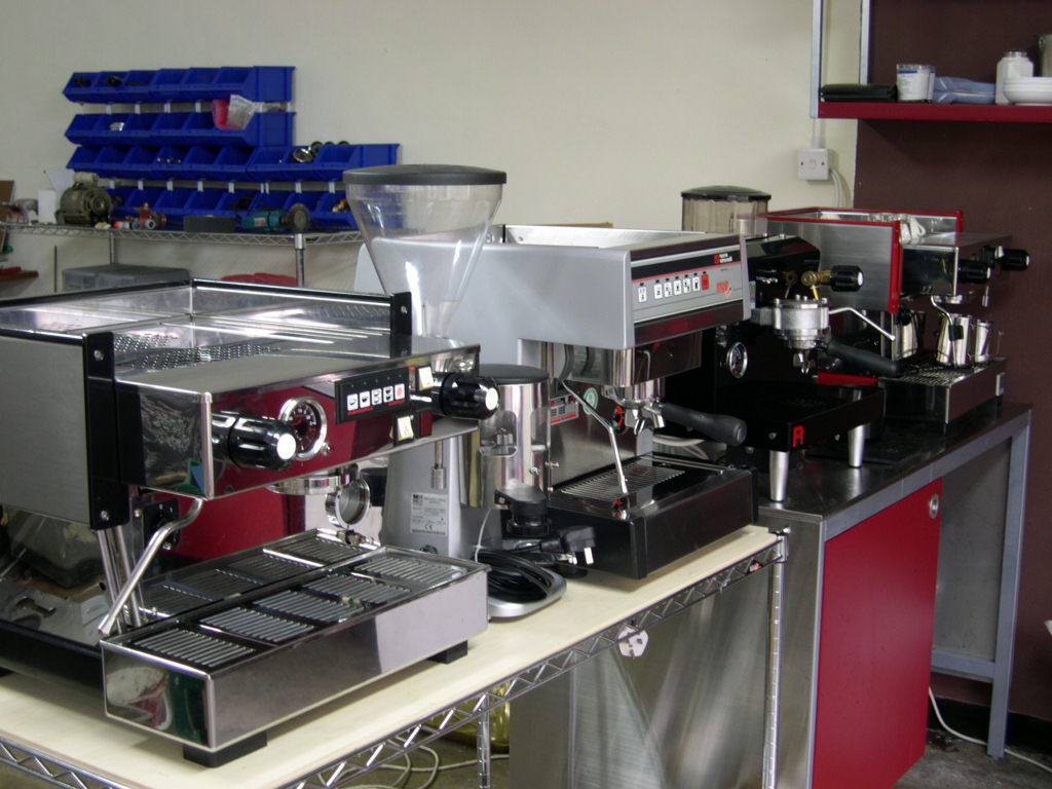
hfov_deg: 40.4
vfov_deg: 30.9
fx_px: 1428
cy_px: 394
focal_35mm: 47
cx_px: 526
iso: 100
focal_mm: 10.1
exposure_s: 1/5.7
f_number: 3.1
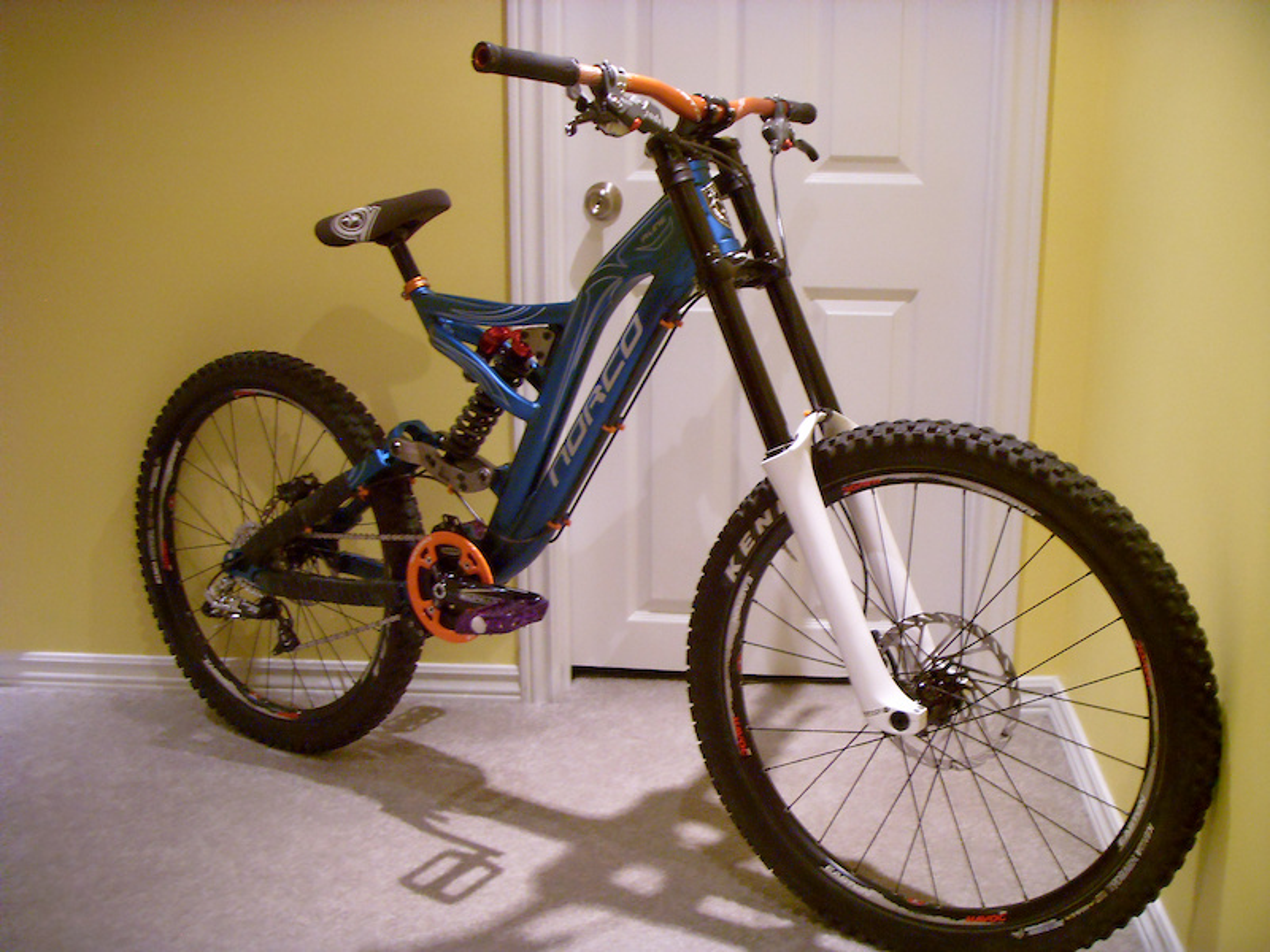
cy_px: 476
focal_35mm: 39
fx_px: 1431
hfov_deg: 47.9
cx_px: 635
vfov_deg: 36.8
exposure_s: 1/6
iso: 200
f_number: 3.5
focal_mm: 6.6
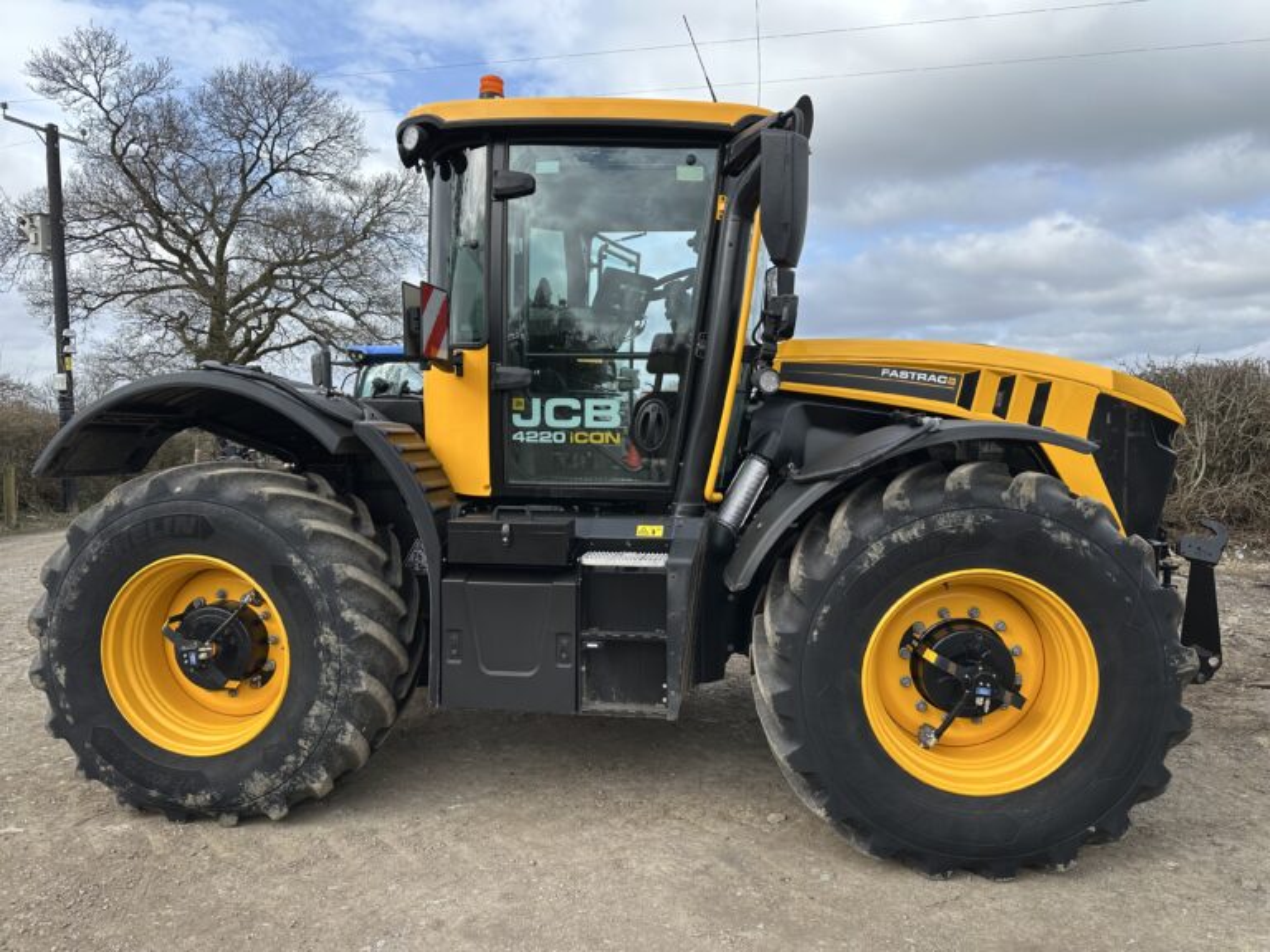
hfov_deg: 71.6
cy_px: 476
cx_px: 635
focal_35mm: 24
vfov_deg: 56.8
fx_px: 881
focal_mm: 6.86
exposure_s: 1/2110
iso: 80
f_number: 1.78
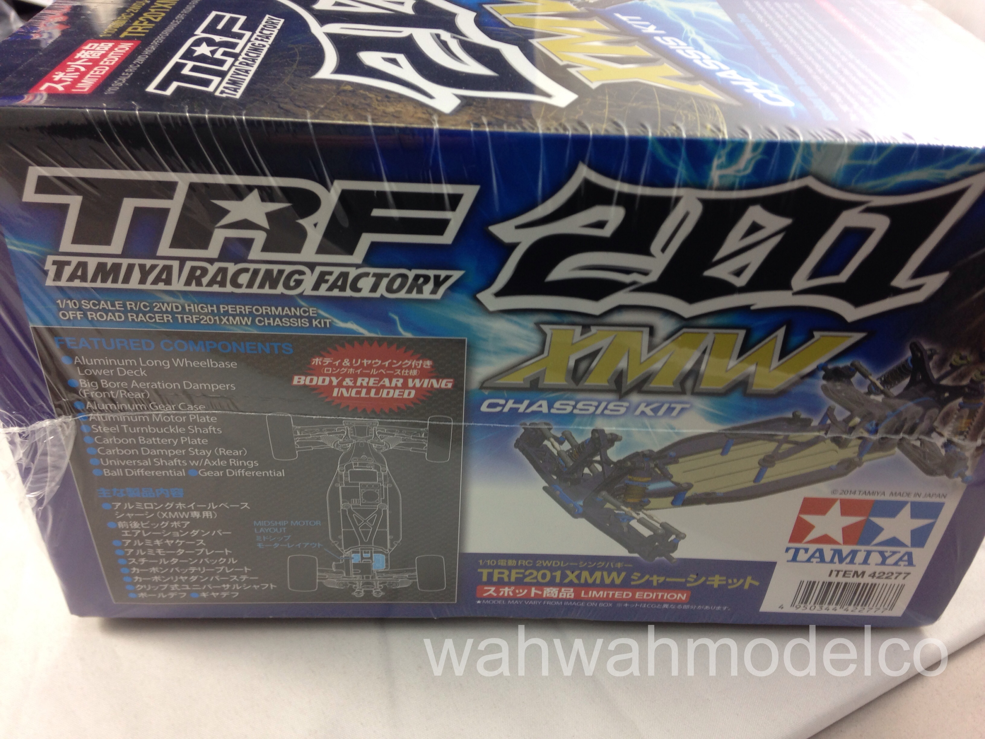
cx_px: 492
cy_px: 370
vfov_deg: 42.9
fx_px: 939
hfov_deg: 55.4
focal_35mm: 33
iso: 50
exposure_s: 1/20
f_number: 2.4
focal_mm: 4.12
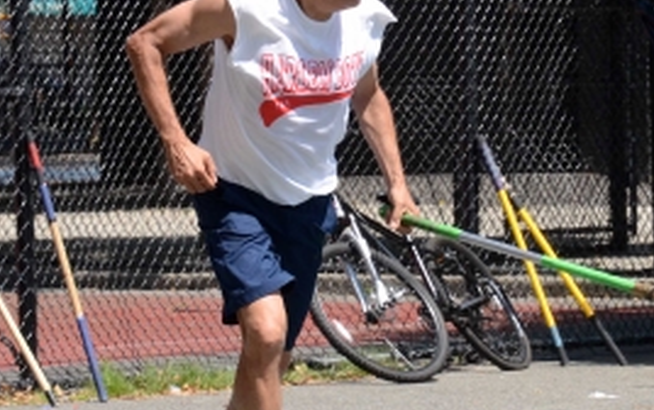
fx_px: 5516
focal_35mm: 309
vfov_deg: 4.3
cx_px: 337
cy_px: 243
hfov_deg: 6.8
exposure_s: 1/1000
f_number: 11
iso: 800
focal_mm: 85
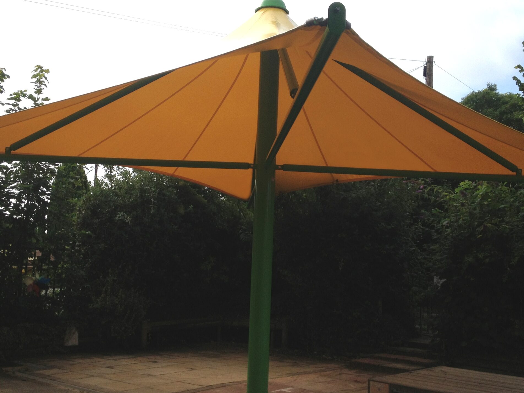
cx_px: 242
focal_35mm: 47
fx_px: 712
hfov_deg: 40.4
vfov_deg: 30.9
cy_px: 187
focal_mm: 4.28
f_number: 2.4
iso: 50
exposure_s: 1/2304
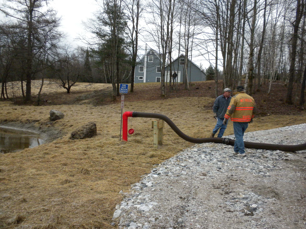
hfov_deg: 50.1
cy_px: 114
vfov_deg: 38.7
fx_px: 327
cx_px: 153
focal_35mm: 37
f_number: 3.5
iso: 320
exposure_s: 1/436
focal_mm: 6.6
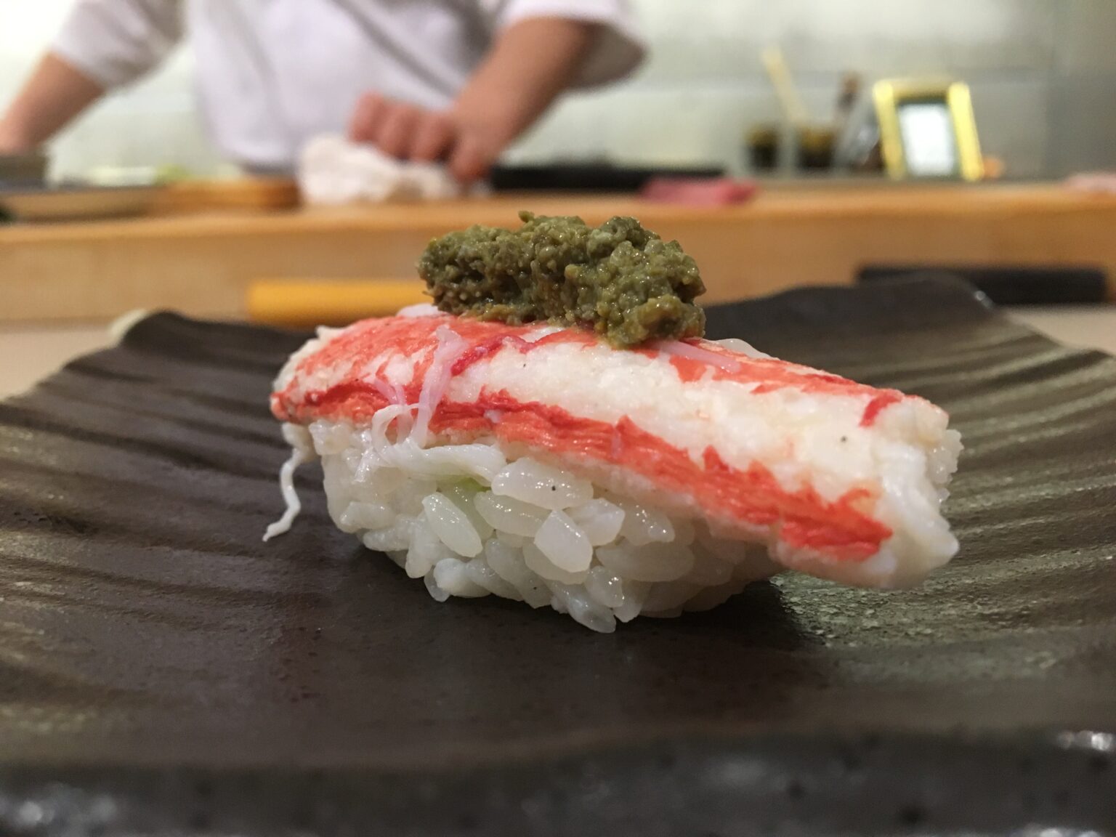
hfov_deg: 61.7
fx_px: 935
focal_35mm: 29
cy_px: 418
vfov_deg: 48.2
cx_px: 558
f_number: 2.2
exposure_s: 1/24
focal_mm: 4.15
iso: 200
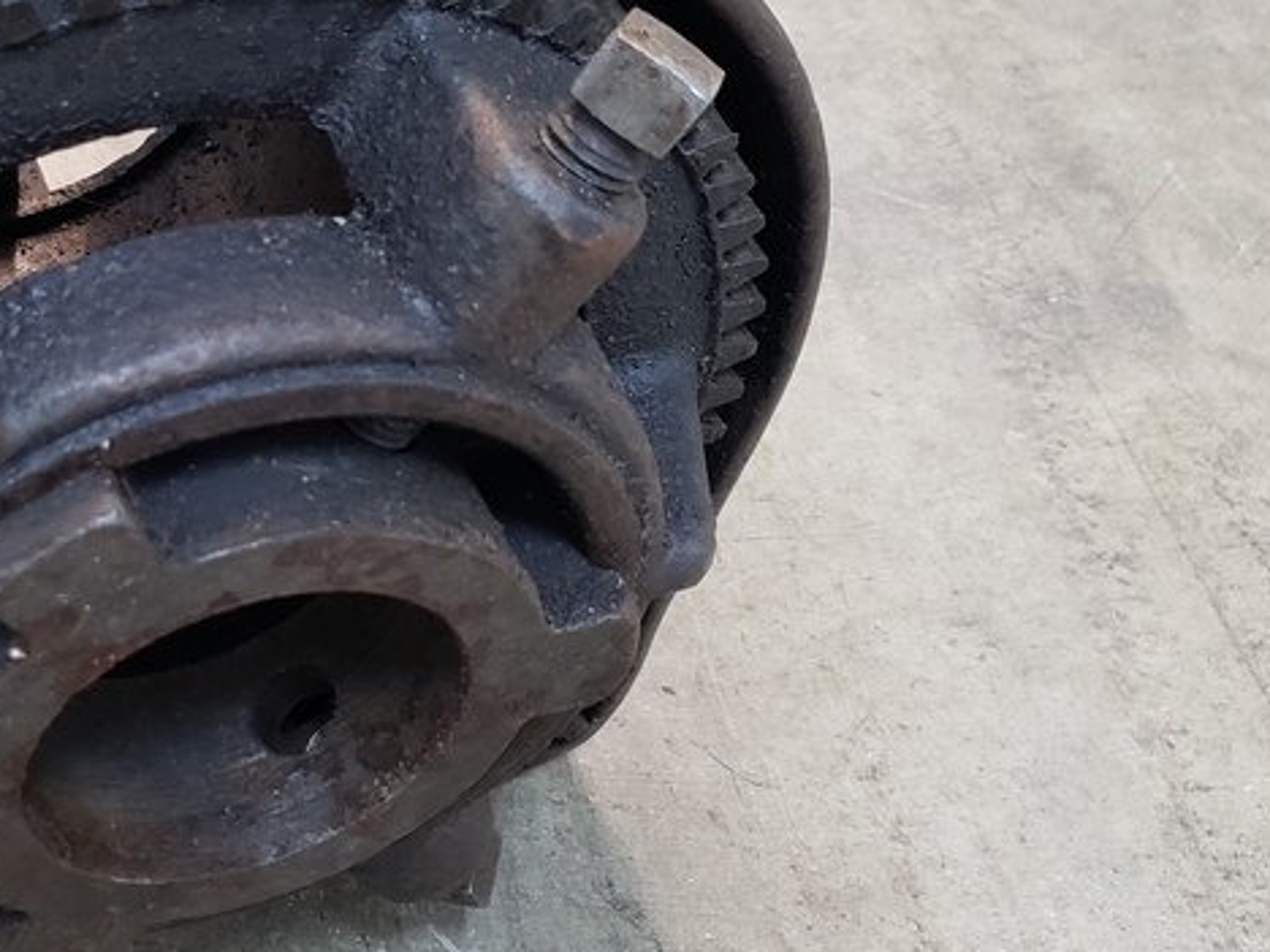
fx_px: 2055
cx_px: 198
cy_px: 266
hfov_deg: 33.1
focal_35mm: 56
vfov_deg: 25.9
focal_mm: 4.3
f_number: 1.5
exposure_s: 1/15
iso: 250
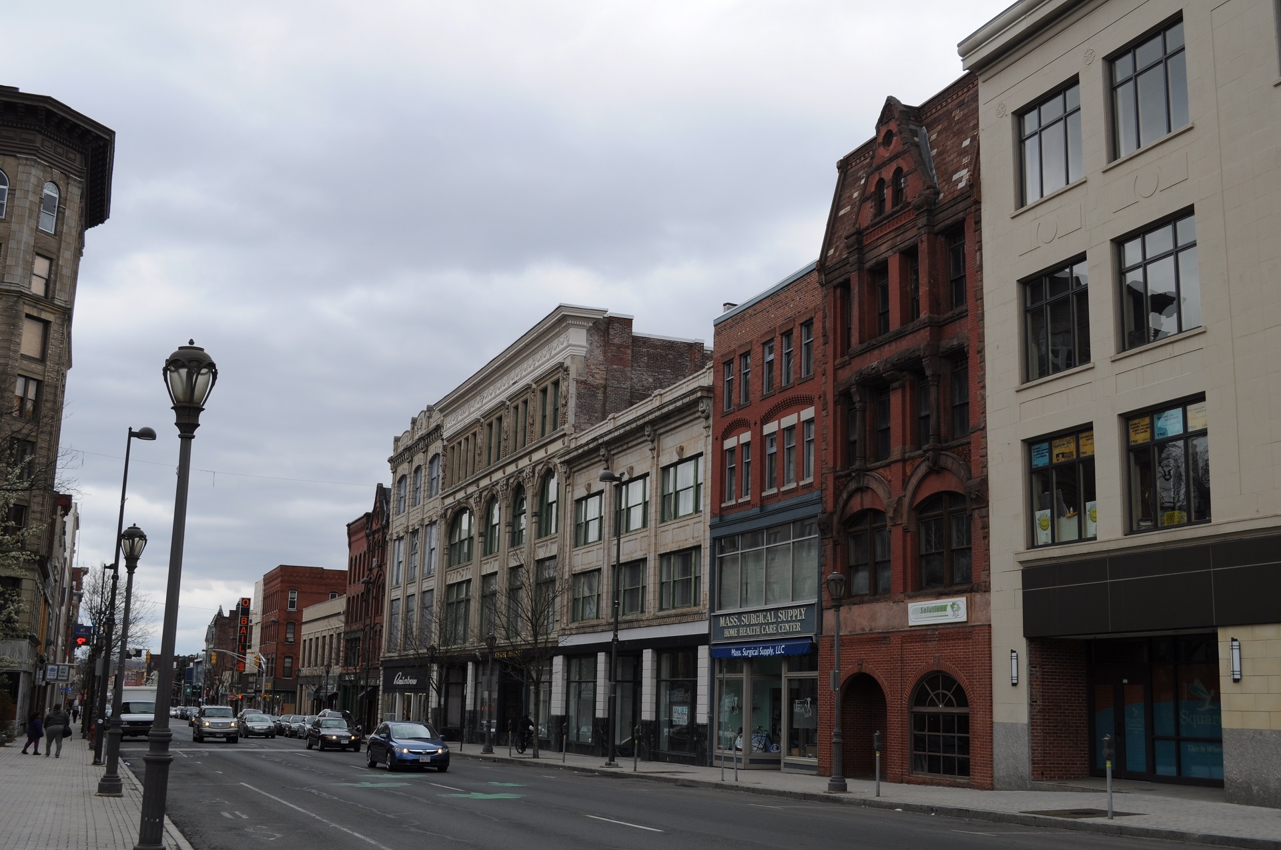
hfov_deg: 49.6
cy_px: 425
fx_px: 1386
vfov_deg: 34.1
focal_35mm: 39
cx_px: 640
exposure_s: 1/250
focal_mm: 26
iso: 200
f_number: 8
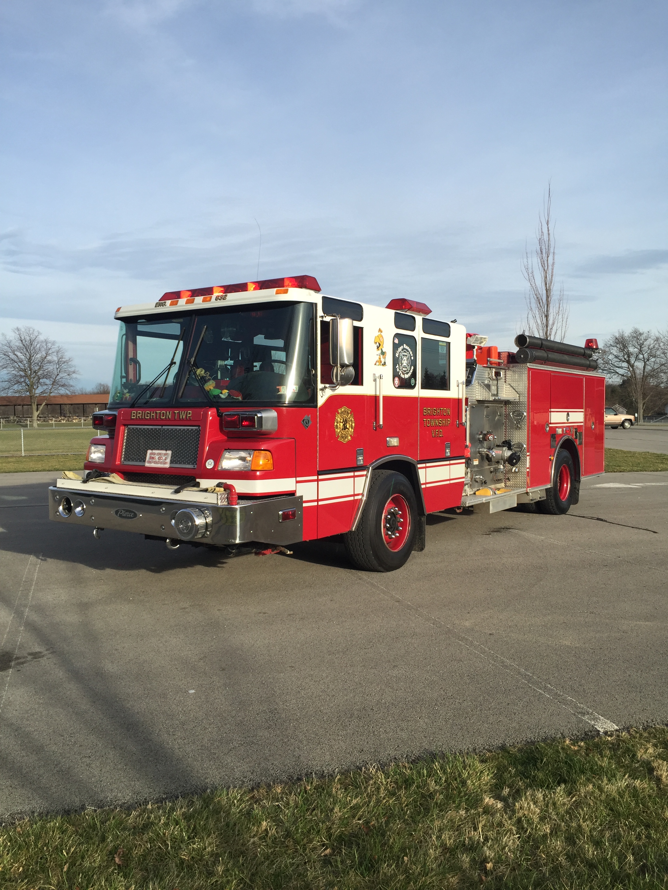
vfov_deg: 61.7
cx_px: 334
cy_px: 445
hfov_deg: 48.2
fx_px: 746
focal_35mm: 29
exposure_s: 1/1199
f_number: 2.2
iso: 32
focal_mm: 4.15
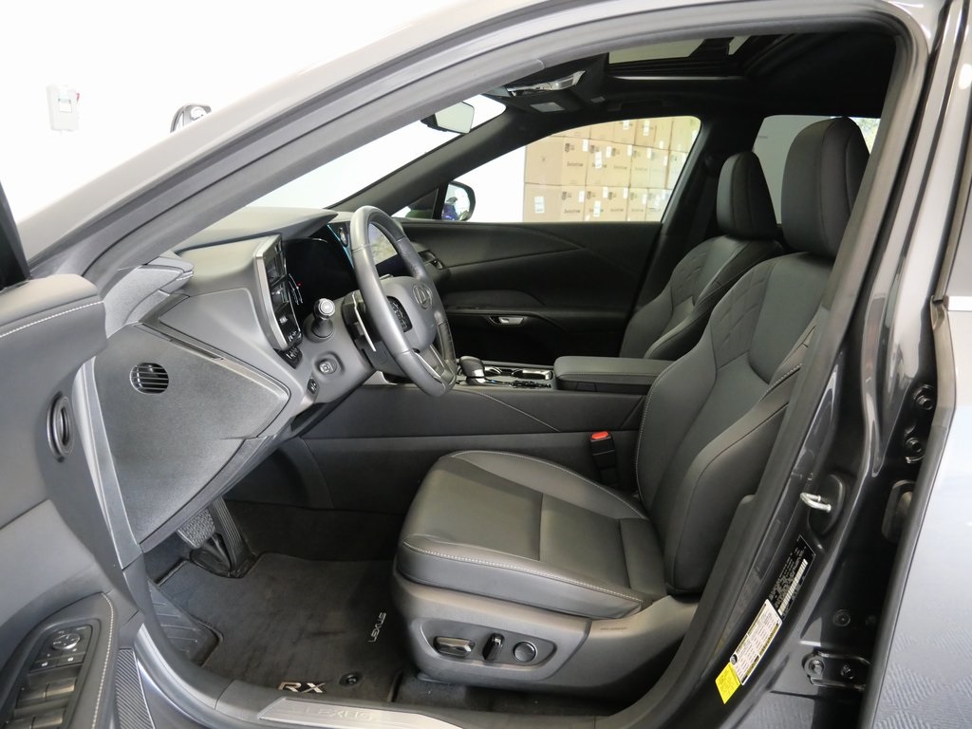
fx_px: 674
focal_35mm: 24
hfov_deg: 71.6
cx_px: 486
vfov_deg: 56.8
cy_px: 364
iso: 3200
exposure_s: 1/60
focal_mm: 12
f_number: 3.5
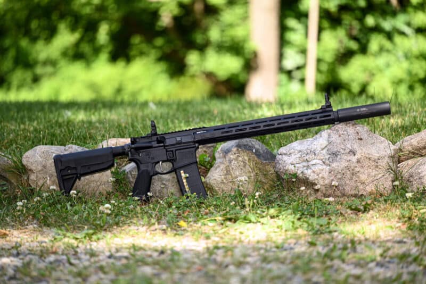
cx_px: 213
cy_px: 142
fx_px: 1243
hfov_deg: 19.4
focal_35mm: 105
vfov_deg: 13.1
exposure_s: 1/320
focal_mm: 105
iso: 100
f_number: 2.8
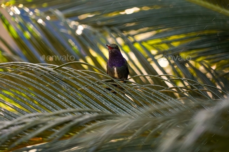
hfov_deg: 8.6
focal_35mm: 240
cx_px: 114
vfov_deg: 5.7
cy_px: 76
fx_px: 1526
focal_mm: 240
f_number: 6.3
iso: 2000
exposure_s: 1/320
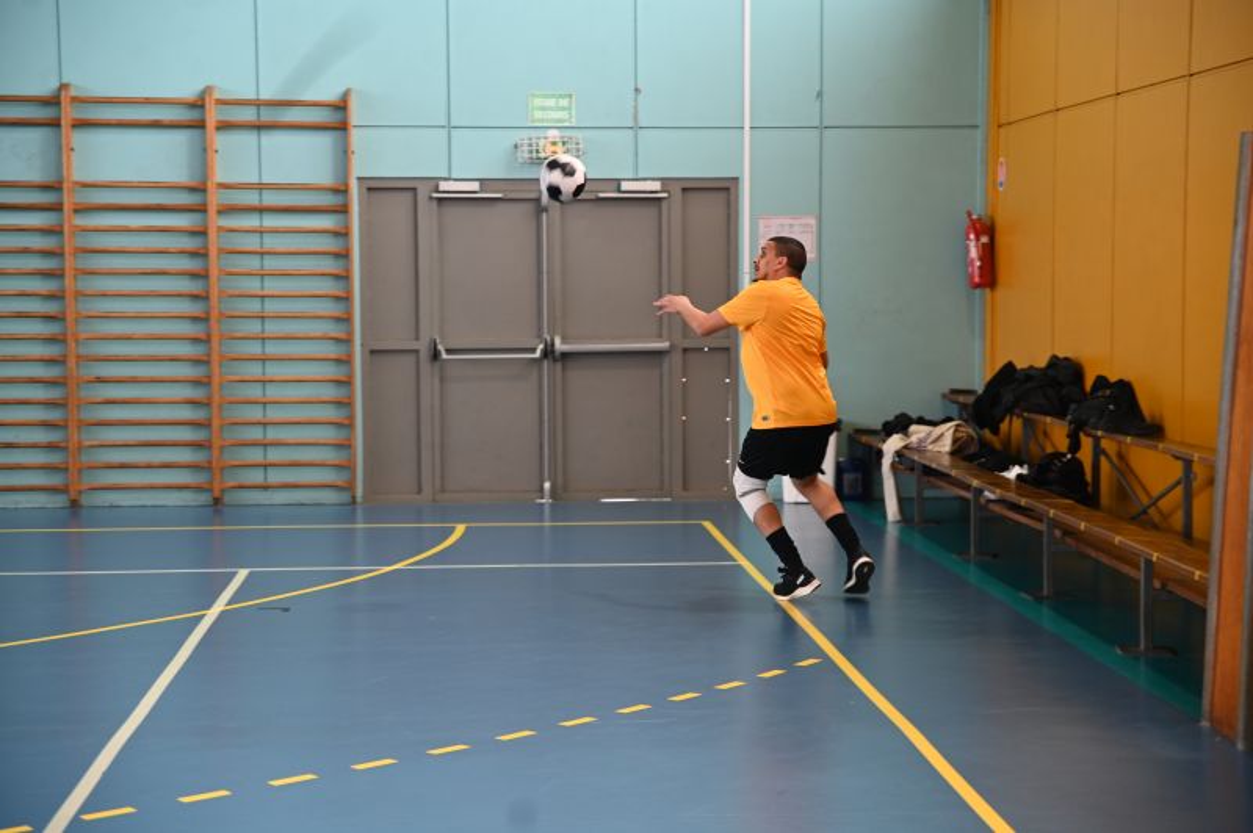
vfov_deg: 19.4
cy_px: 416
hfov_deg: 28.9
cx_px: 626
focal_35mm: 70
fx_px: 2434
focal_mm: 70
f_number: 2.8
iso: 800
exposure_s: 1/125
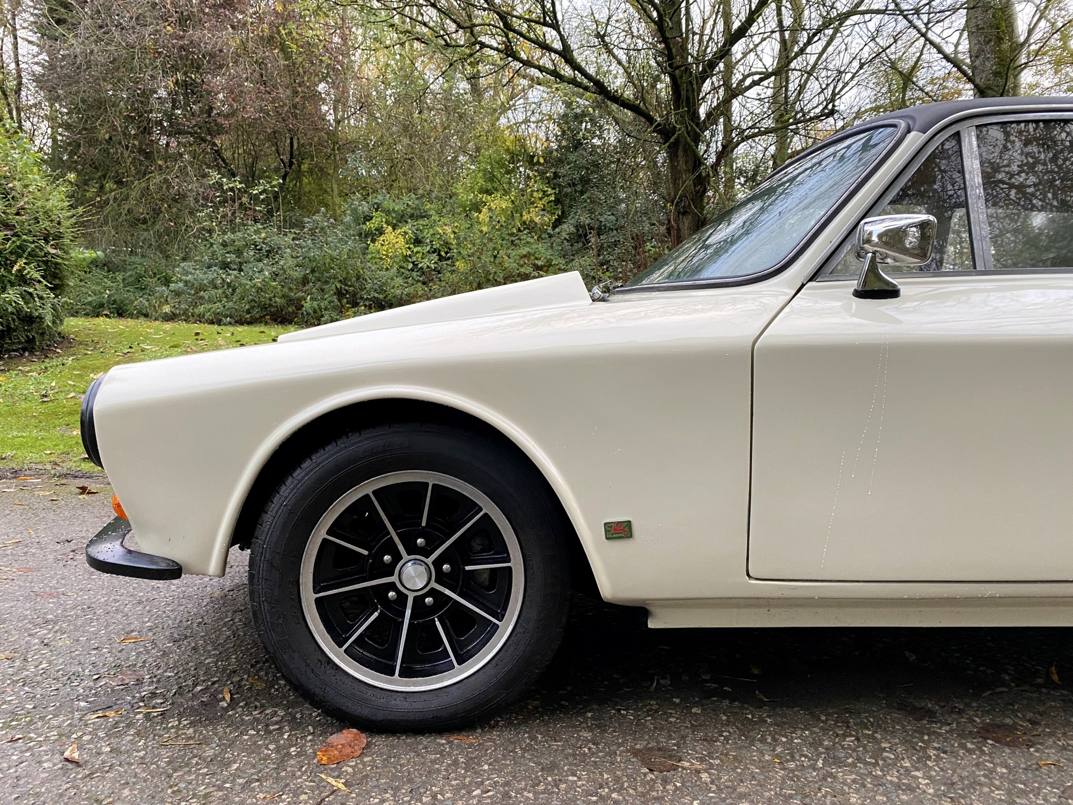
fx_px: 806
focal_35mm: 26
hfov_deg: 67.3
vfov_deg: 53.1
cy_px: 402
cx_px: 536
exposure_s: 1/64
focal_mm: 4.25
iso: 125
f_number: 1.8
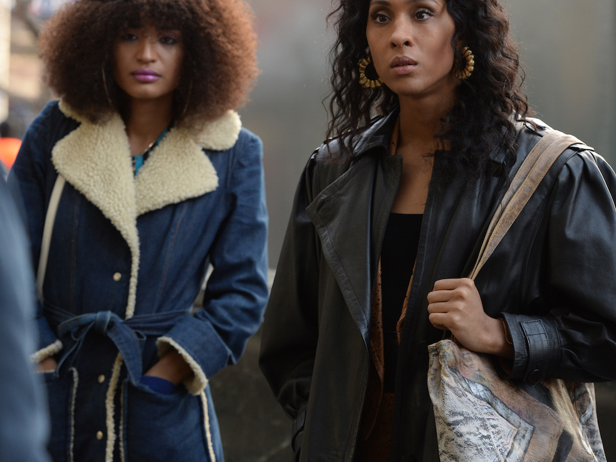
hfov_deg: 11.8
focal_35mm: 167
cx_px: 216
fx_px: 2971
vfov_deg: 8.9
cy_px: 198
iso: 1000
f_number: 5.6
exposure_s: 1/400
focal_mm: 122
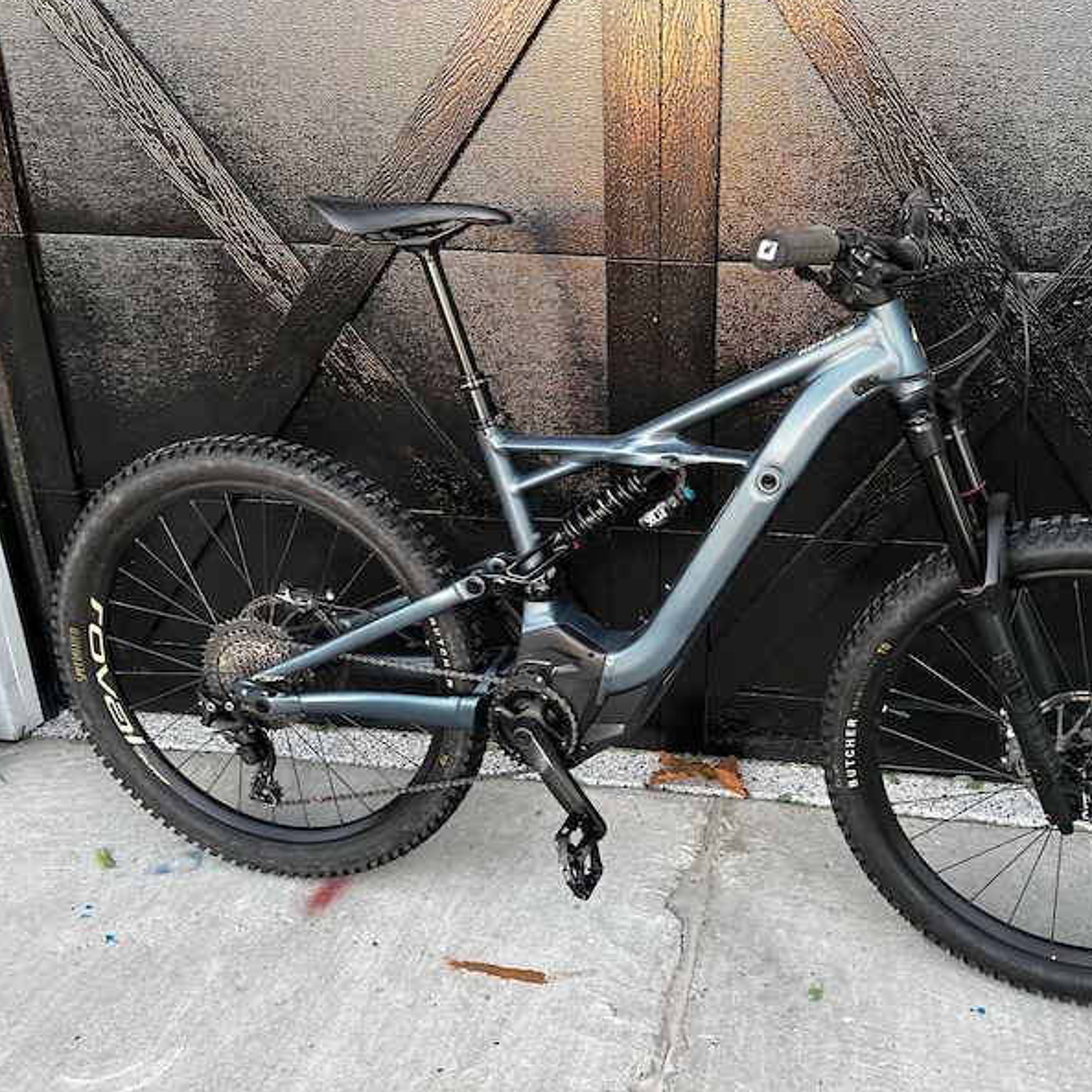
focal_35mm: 31
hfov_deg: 51.6
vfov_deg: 52.5
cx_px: 720
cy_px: 541
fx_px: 1106
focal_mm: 5.7
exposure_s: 1/105
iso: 125
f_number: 1.5
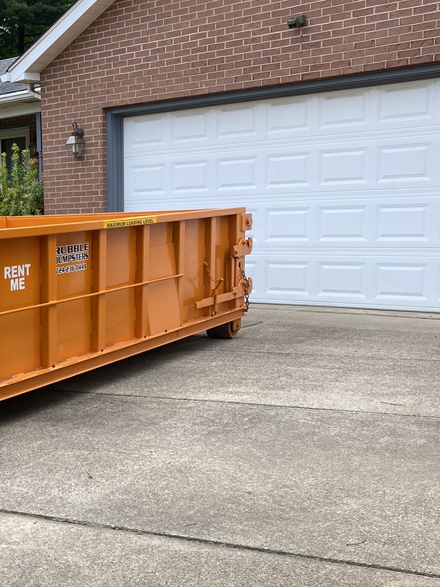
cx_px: -28
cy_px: 372
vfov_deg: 34.2
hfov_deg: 24.6
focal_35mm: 56
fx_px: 949
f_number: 1.8
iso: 32
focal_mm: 4.25
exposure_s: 1/805
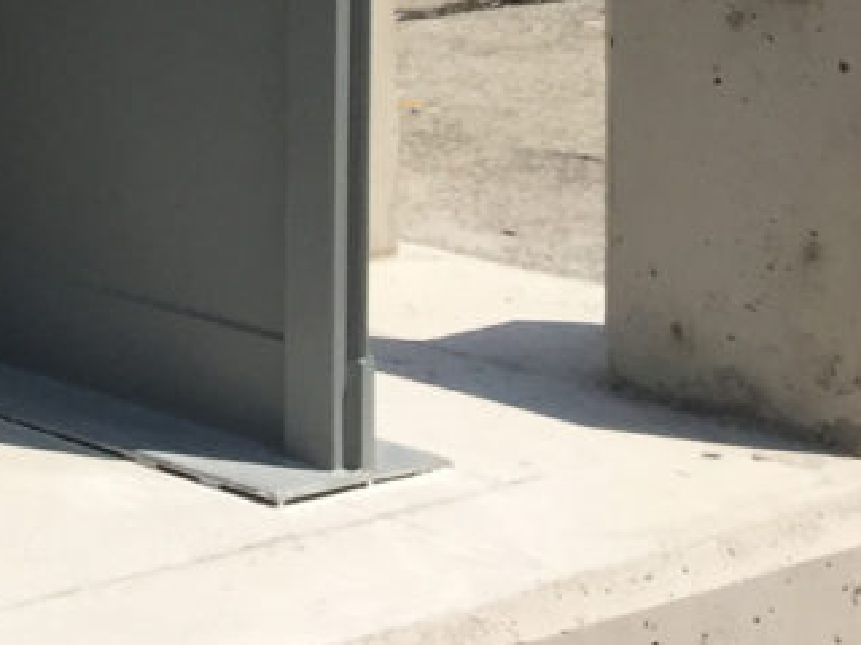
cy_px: -376
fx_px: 3457
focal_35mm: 139
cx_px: -837
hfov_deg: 12.5
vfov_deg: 10.3
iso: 32
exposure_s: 1/3597
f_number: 2.2
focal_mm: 4.15
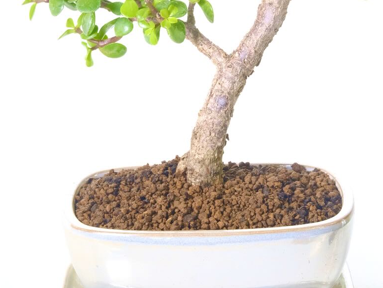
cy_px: 55
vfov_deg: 11.2
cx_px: 205
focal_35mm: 132
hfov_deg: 14.9
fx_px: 1461
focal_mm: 55
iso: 2000
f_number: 13
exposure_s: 1/15
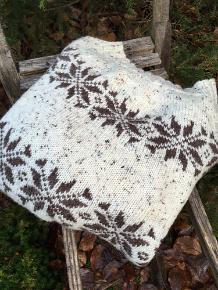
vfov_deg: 61.7
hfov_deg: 48.2
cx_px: 109
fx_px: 244
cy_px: 145
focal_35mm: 29
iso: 25
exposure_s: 1/50
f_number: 2.2
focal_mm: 4.15
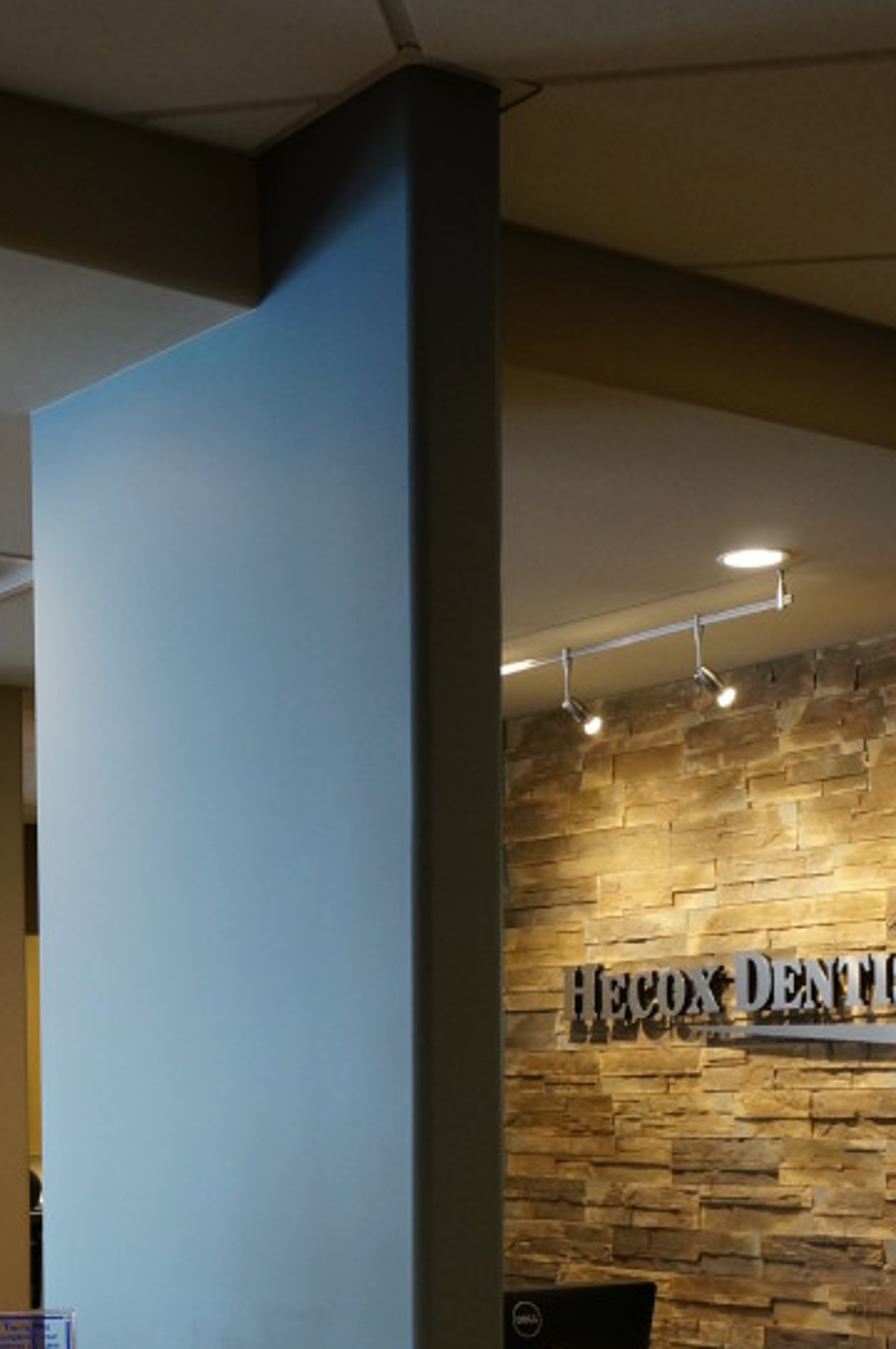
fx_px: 2395
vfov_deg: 30.0
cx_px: 356
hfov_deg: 21.2
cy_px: 1227
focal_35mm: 64
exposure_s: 1/60
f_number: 4
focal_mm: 20
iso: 640
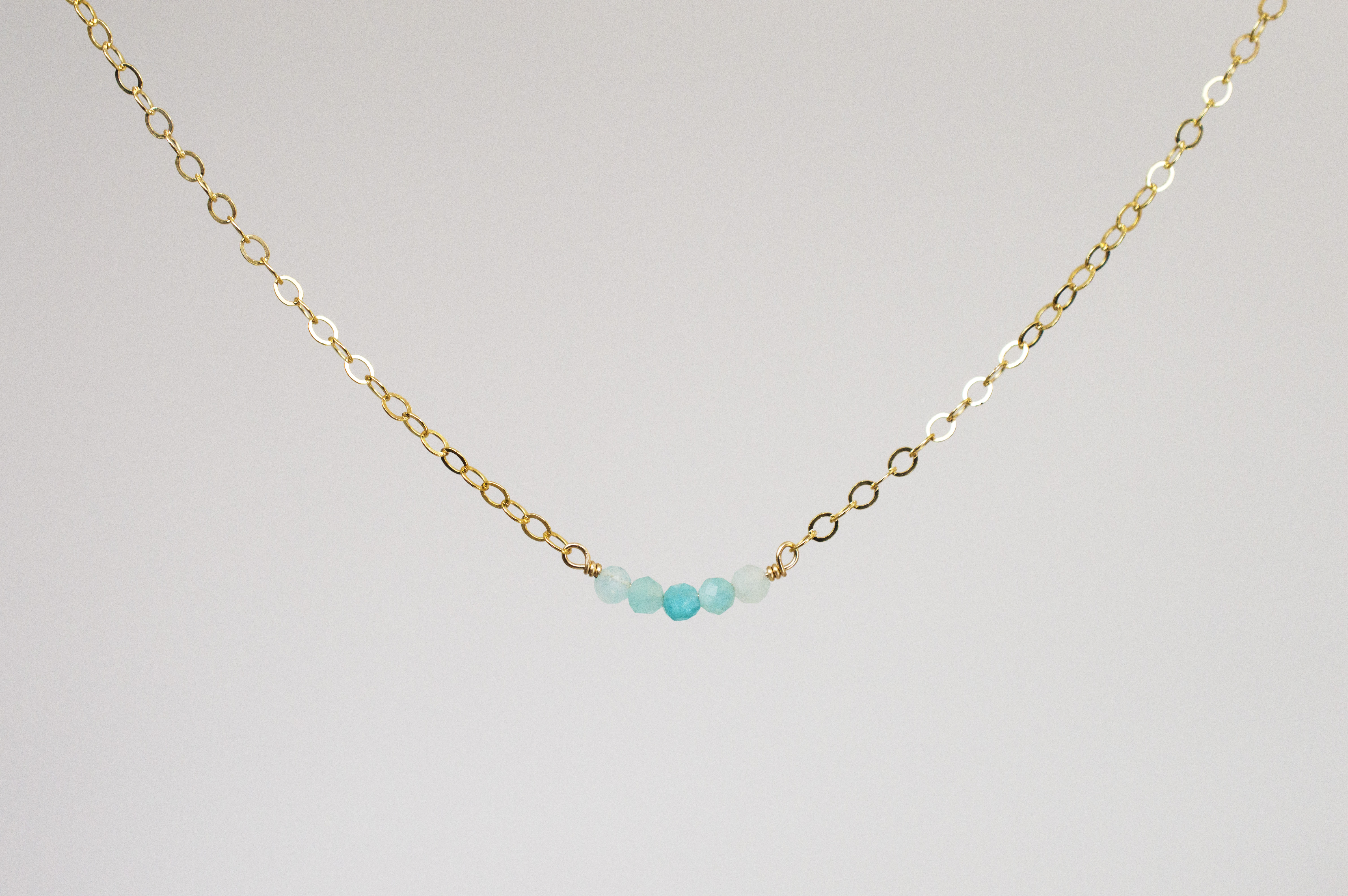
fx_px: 2245
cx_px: 674
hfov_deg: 33.4
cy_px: 448
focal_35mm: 60
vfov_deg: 22.6
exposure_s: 1/4000
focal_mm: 40
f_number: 6.3
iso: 400
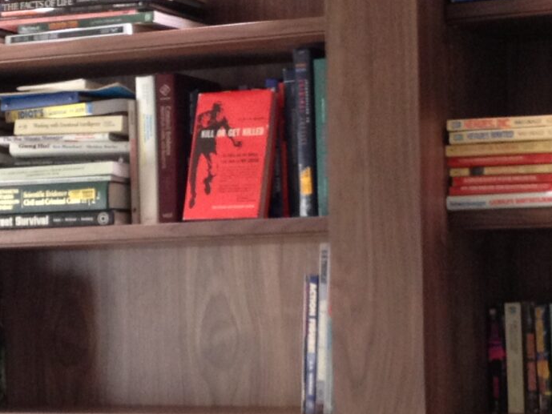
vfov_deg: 11.4
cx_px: 216
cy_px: 203
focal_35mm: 130
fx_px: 2073
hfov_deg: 15.2
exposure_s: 1/20
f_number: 2.4
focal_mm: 4.28
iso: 125
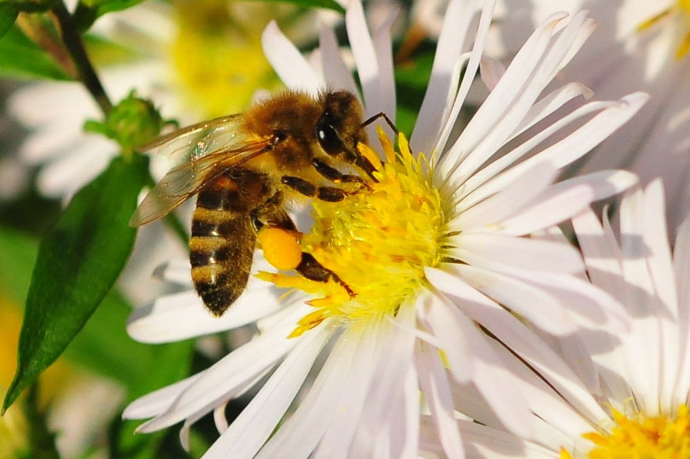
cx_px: 354
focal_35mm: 158
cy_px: 223
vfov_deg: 8.7
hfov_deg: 13.0
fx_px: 3026
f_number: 4.5
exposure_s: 1/8000
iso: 800
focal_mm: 90
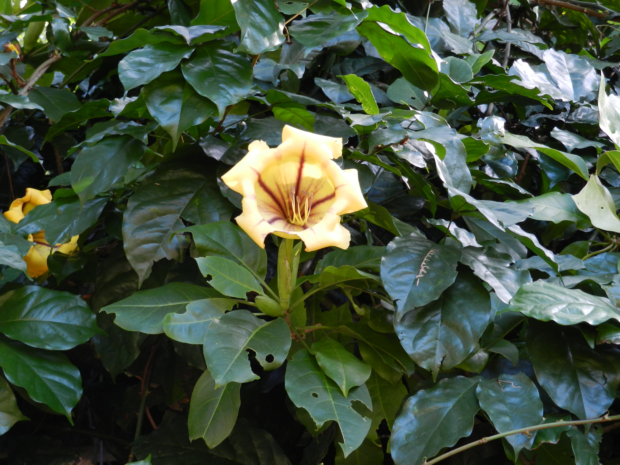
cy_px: 232
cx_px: 310
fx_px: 1505
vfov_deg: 17.6
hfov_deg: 23.3
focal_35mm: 84
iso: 250
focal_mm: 14.9
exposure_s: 1/30
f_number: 4.4
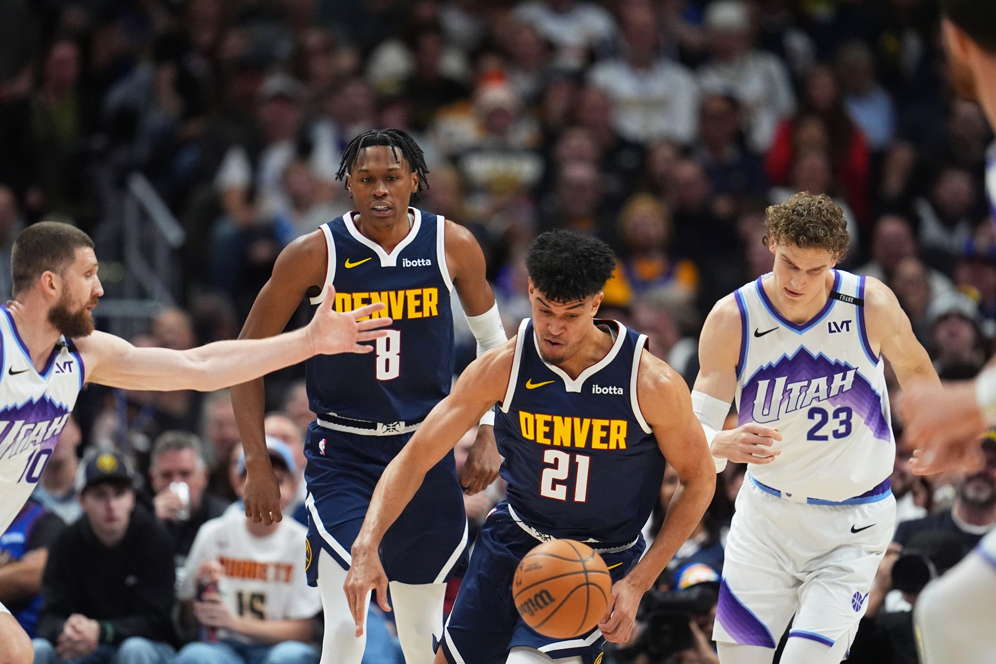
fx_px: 11065
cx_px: 498
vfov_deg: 3.4
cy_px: 332
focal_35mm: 400
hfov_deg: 5.2
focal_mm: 400
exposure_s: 1/2000
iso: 5000
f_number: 3.2
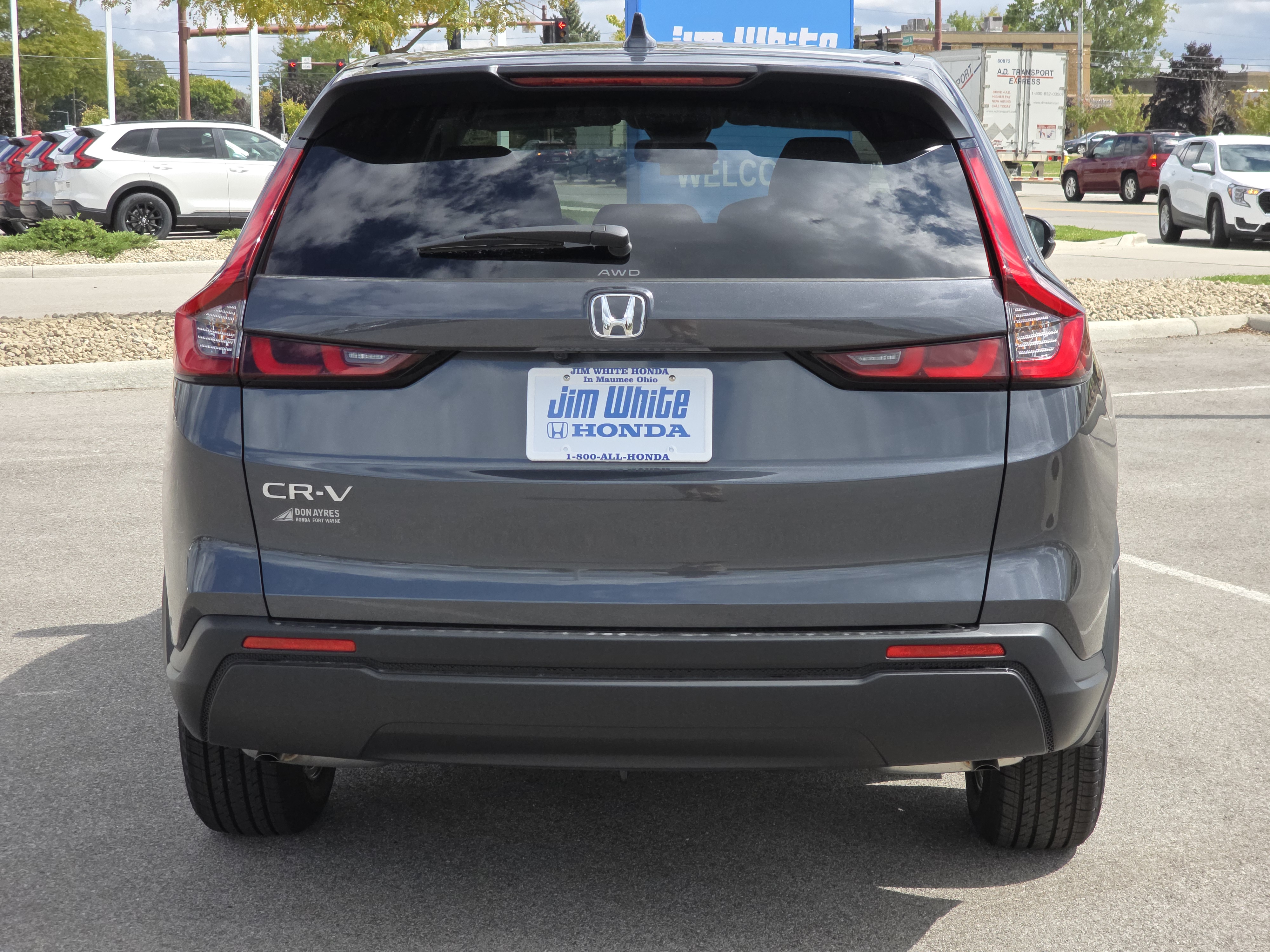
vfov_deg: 21.3
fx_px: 2531
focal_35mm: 69
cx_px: 635
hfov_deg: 28.2
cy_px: 476
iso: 50
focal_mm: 7.9
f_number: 2.4
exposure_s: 1/1410
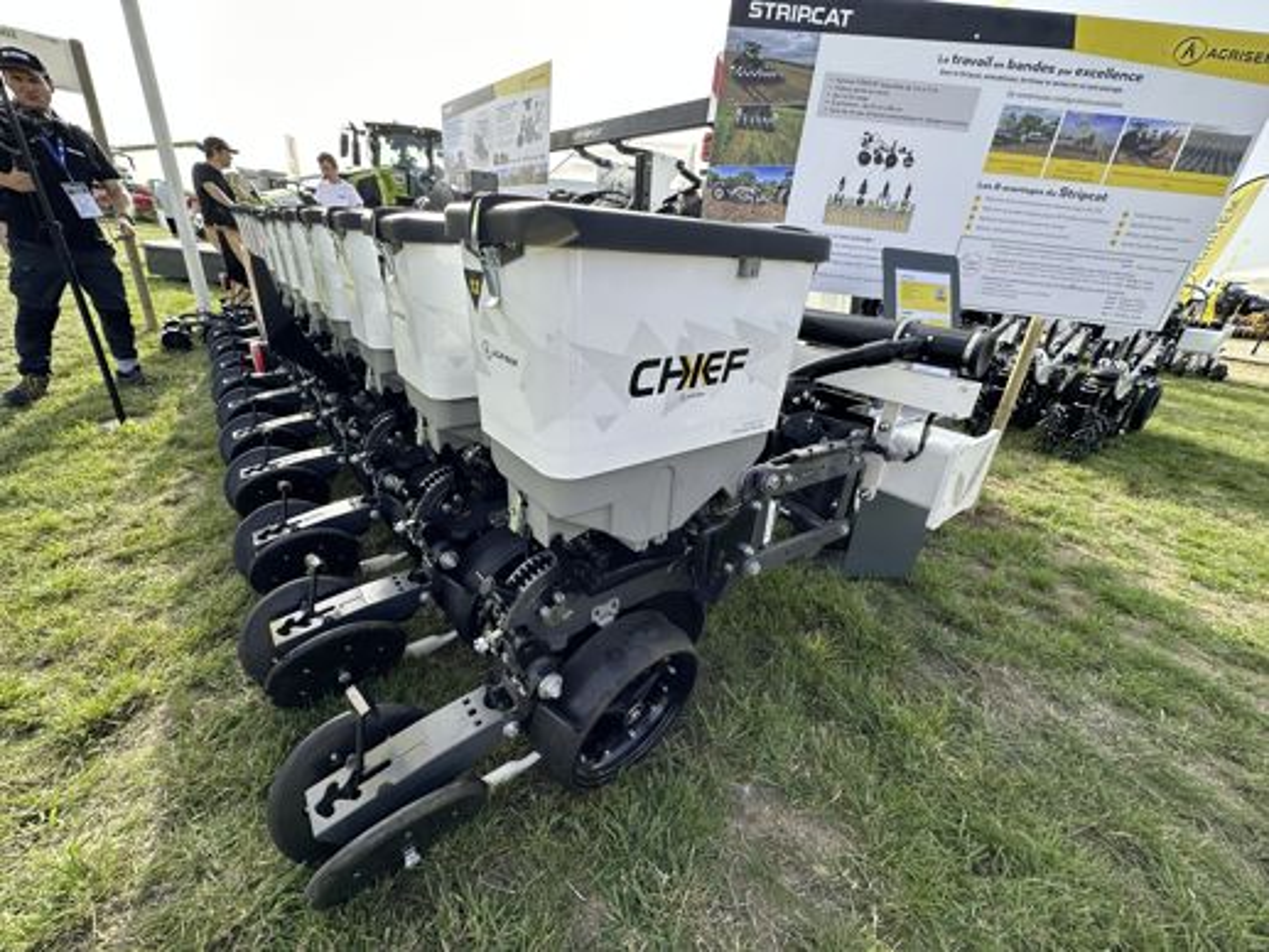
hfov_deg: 102.0
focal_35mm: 14
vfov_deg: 85.7
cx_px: 634
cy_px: 476
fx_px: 513
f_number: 2.2
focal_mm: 2.22
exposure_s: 1/602
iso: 40
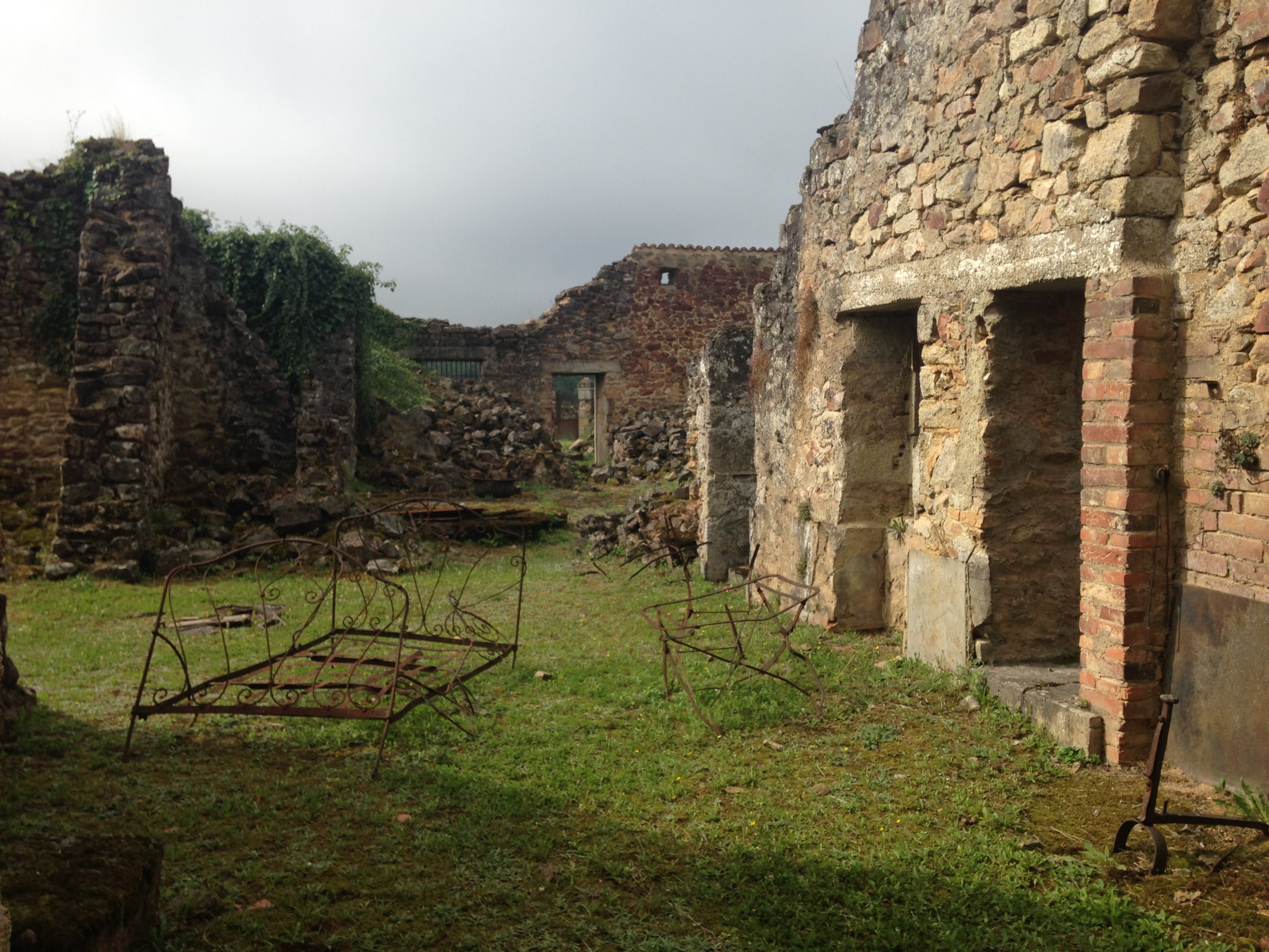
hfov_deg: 55.4
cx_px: 634
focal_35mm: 33
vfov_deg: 42.9
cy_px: 476
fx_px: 1210
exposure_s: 1/1290
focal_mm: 4.12
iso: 50
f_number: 2.4
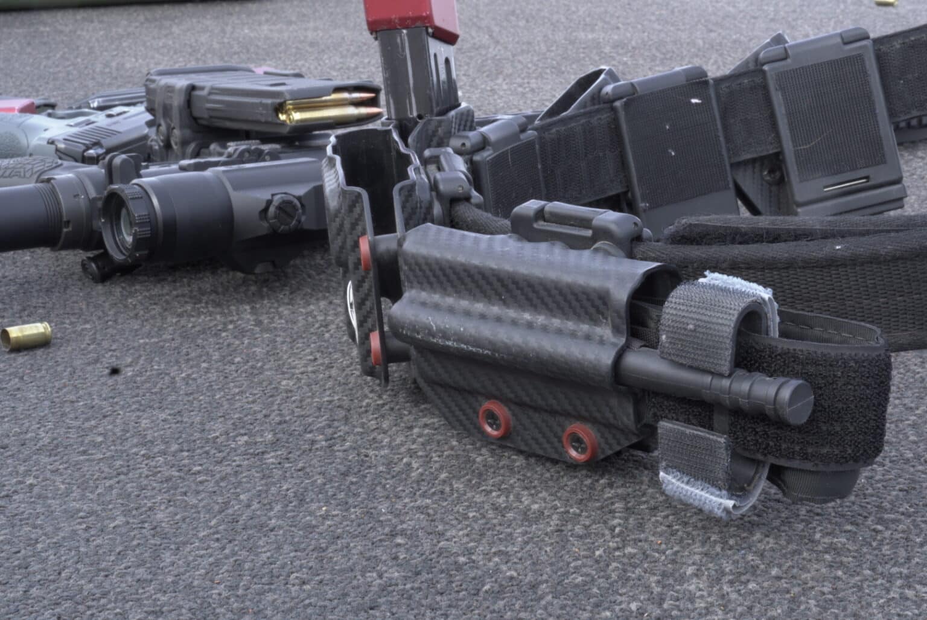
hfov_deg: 27.0
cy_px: 310
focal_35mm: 75
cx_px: 464
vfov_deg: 18.2
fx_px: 1933
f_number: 29
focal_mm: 50
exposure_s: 1/5
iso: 100
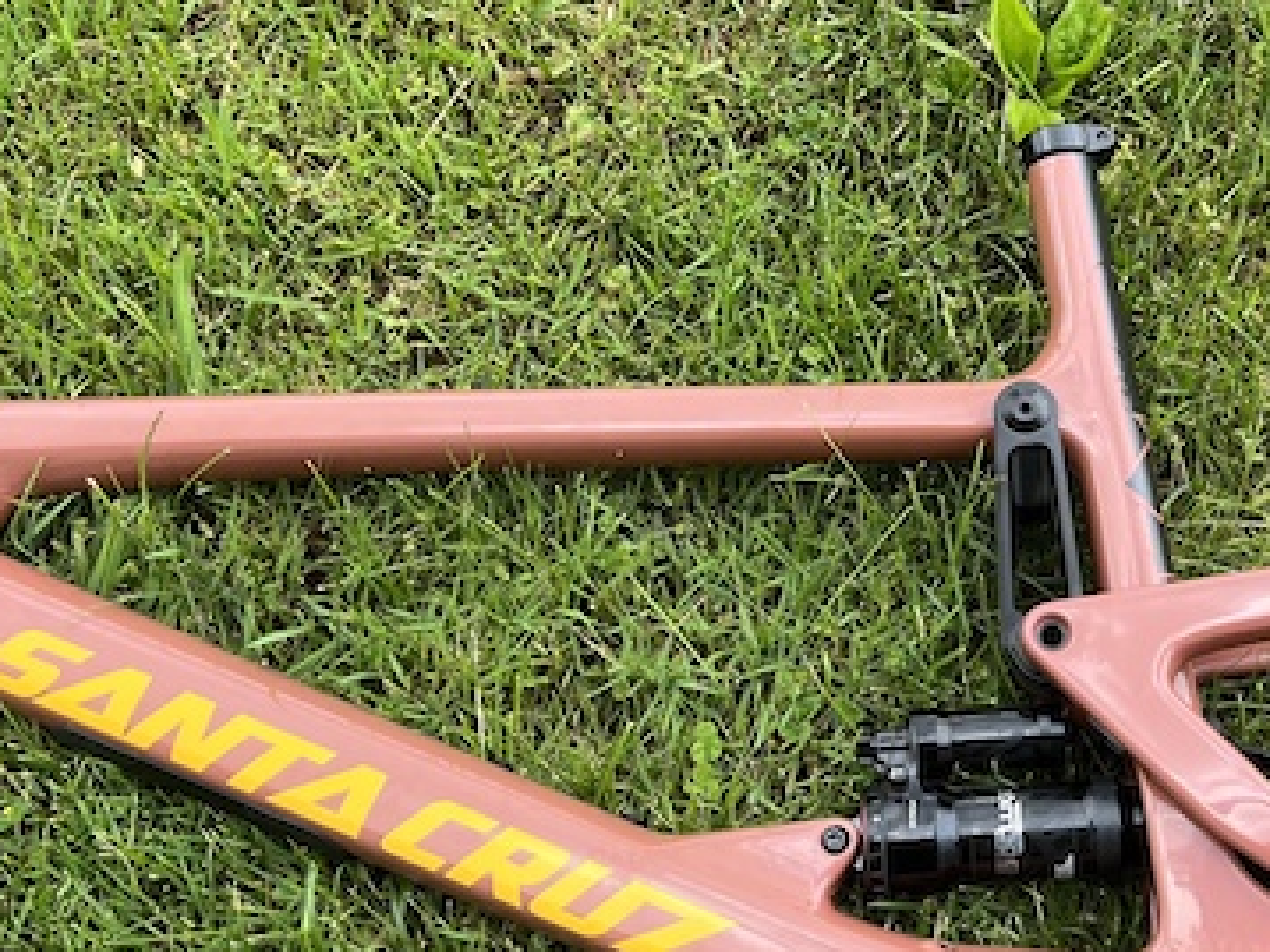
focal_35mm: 58
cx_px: 1022
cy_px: 474
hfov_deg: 32.3
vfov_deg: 25.2
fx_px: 2127
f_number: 1.5
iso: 50
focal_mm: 5.7
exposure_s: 1/1029
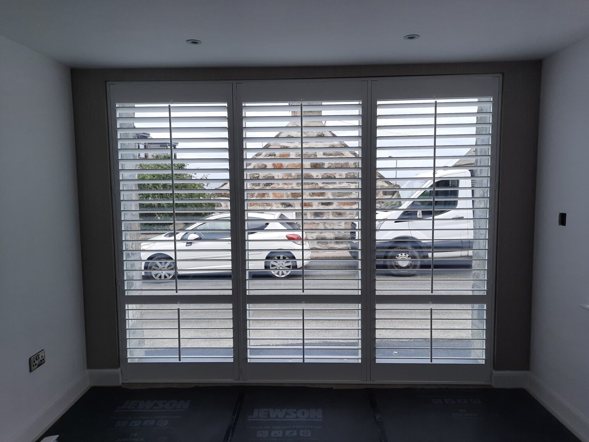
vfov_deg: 53.1
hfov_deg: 67.3
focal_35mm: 26
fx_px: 442
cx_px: 300
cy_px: 219
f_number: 2
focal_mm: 4.6
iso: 32
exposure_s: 1/462
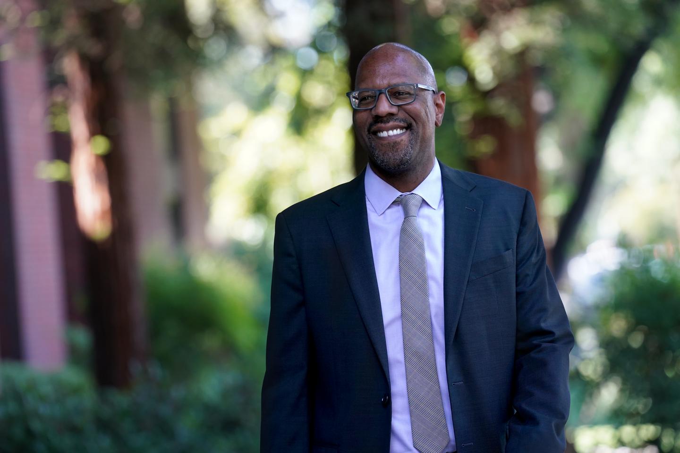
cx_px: 340
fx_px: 3570
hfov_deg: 10.9
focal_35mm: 189
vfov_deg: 7.3
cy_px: 226
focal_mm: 189
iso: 1250
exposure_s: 1/500
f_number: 4
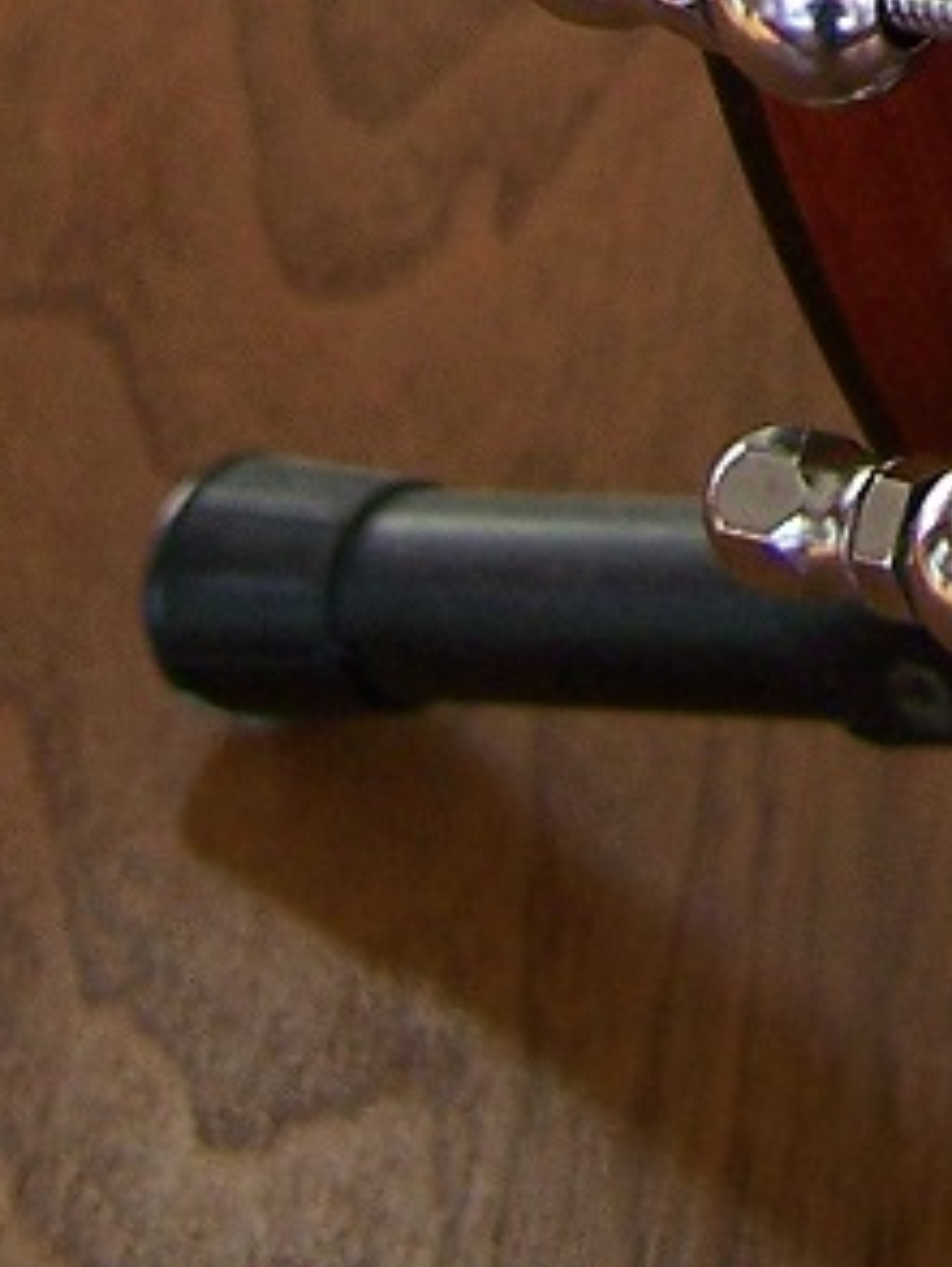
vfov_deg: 9.8
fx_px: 6701
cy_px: -1482
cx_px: 1878
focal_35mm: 183
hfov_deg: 7.8
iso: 80
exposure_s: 1/160
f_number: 2.8
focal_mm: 6.3
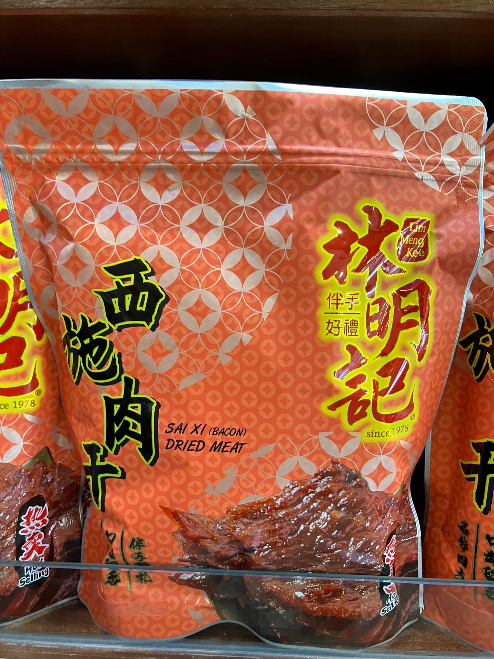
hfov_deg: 49.7
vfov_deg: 63.4
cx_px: 247
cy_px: 330
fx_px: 533
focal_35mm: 28
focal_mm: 3.99
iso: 80
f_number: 1.8
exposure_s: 1/50
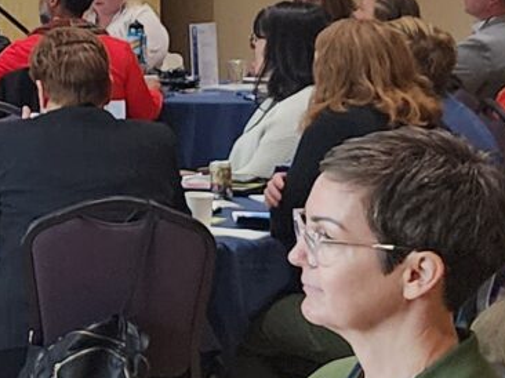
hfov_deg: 10.6
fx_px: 2347
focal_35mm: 161
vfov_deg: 9.1
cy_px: -8
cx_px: -690
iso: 500
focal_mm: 6.4
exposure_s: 1/120
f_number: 1.8
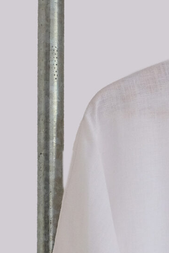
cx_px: 309
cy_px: 419
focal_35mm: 263
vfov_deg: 7.6
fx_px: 1853
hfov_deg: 5.1
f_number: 5.3
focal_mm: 37.1
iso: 800
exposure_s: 1/8
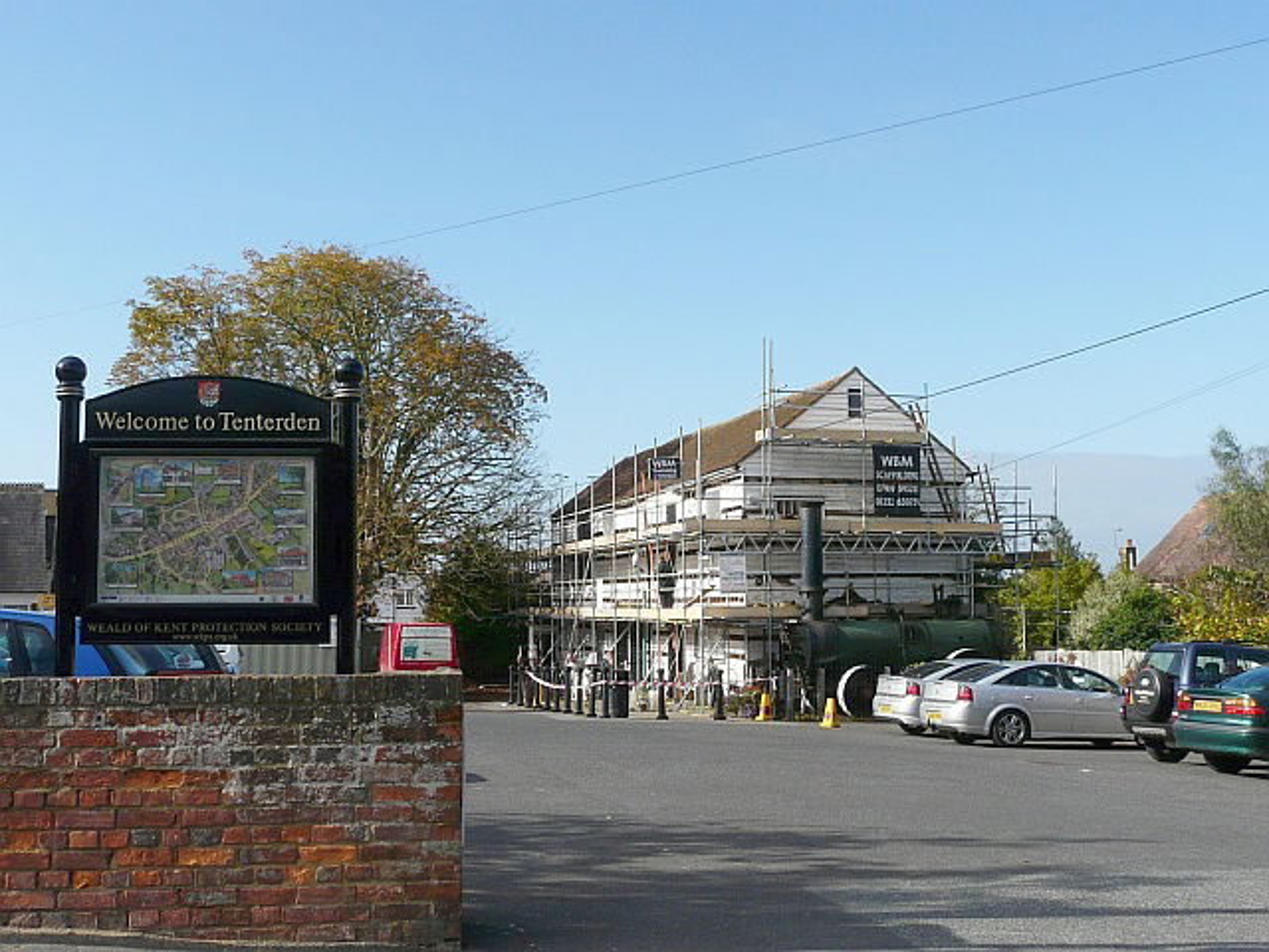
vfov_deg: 36.0
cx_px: 634
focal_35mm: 40
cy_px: 476
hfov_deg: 46.8
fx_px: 1466
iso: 100
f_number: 5.6
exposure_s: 1/400
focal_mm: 5.1
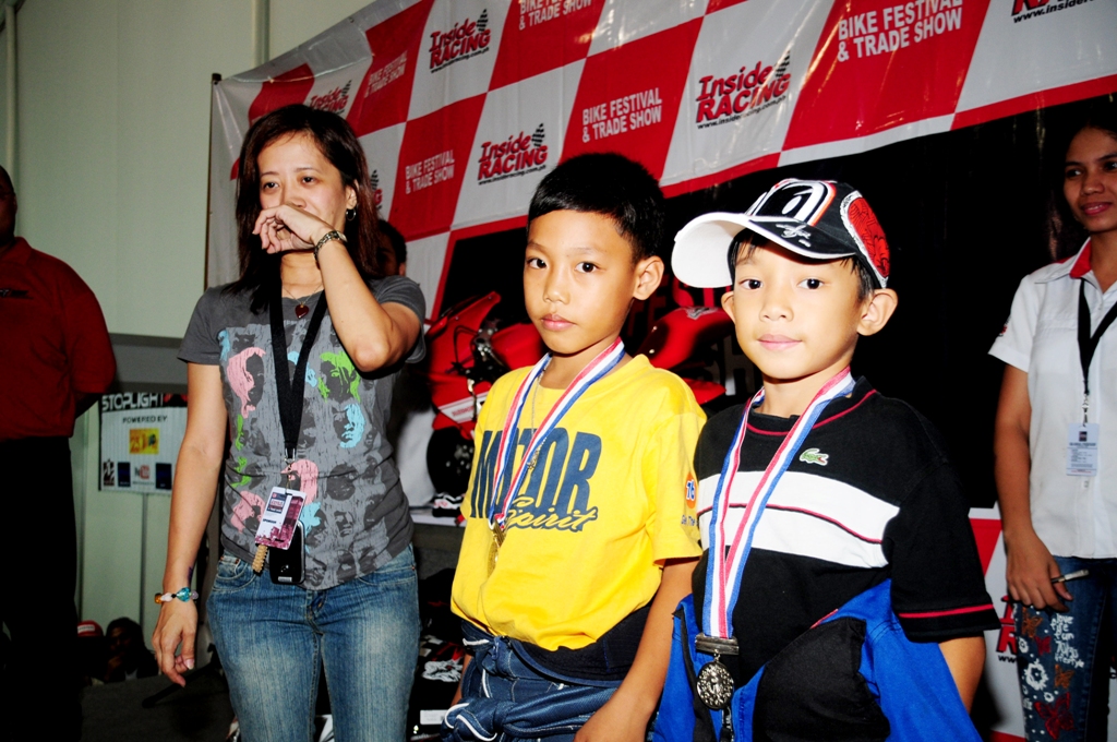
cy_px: 371
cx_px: 558
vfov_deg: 39.9
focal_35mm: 33
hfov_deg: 57.3
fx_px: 1023
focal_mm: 22
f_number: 4
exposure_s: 1/60
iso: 400
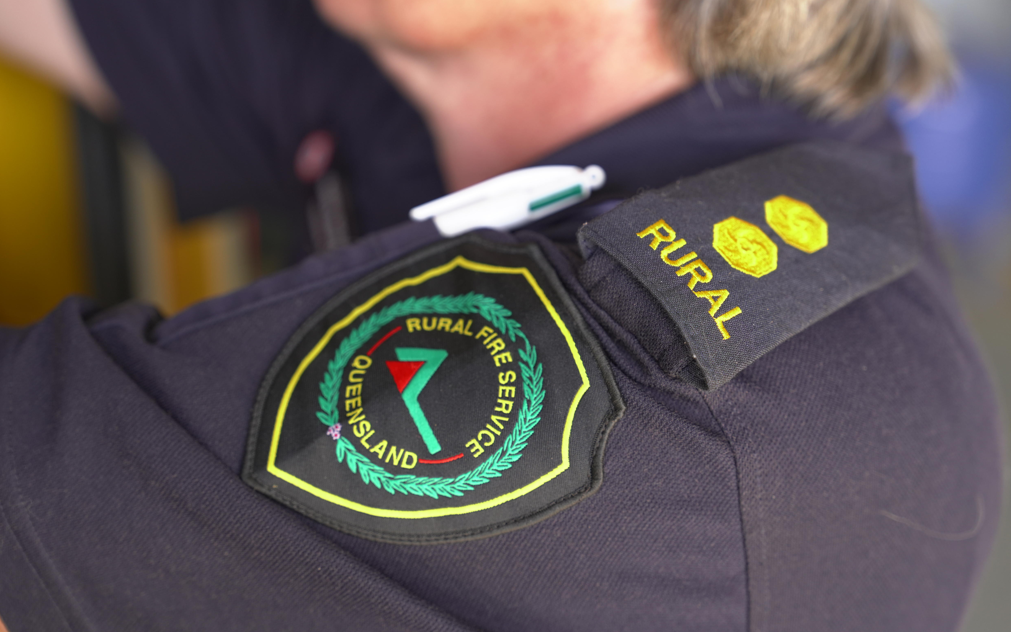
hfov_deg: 29.8
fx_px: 1901
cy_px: 322
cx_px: 507
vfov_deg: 18.9
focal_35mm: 69
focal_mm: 67
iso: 320
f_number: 2.8
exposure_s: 1/125
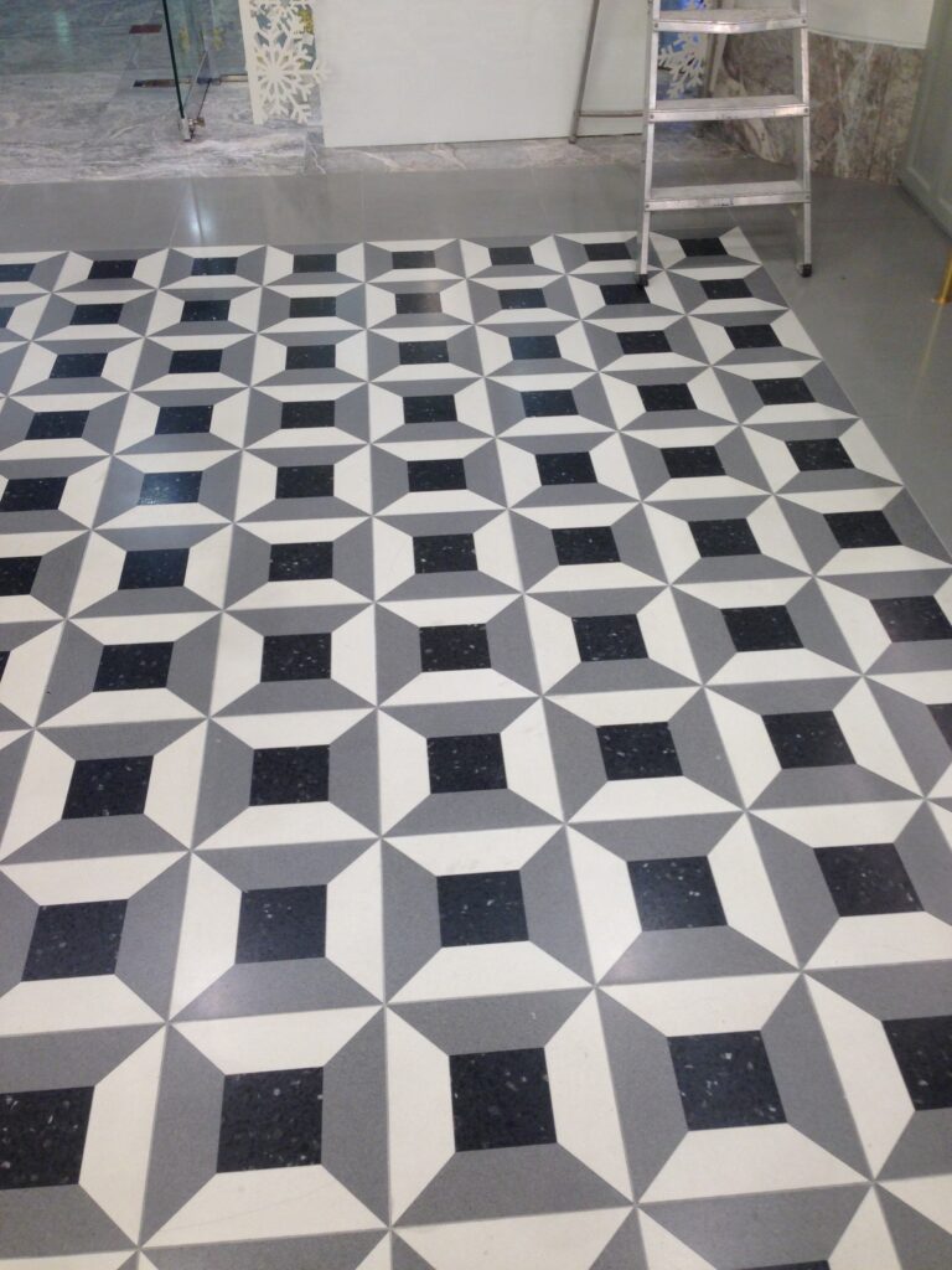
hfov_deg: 42.9
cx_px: 476
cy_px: 635
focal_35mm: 33
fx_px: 1210
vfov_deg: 55.4
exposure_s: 1/60
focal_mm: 4.12
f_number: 2.4
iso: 64
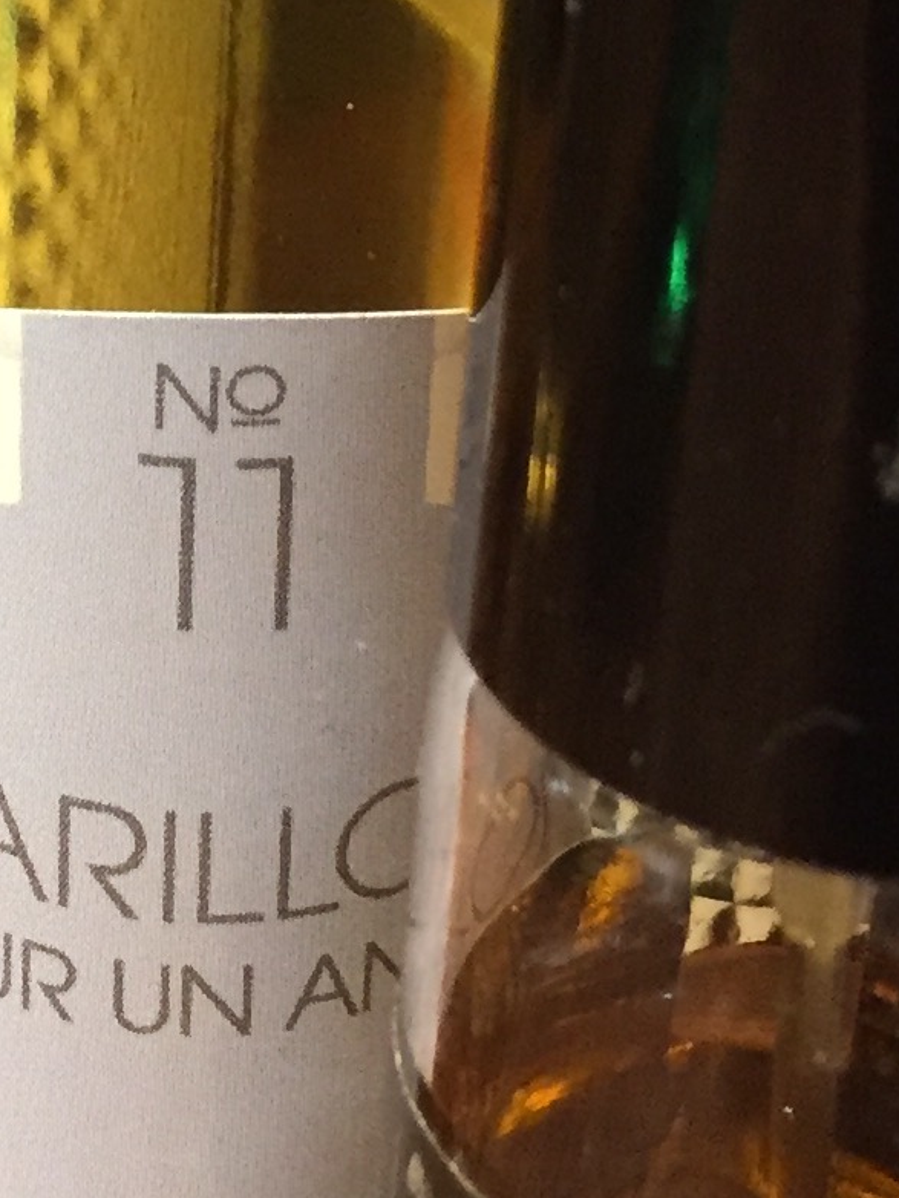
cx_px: -429
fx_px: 4188
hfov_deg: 11.7
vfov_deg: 16.0
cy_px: -3
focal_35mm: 121
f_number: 2.2
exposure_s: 1/33
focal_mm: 4.15
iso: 250
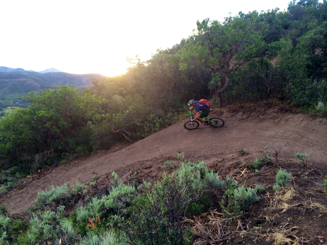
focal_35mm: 30
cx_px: 164
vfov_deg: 46.8
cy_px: 122
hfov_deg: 60.0
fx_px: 283
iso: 40
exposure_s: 1/120
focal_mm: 4.12
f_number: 2.2
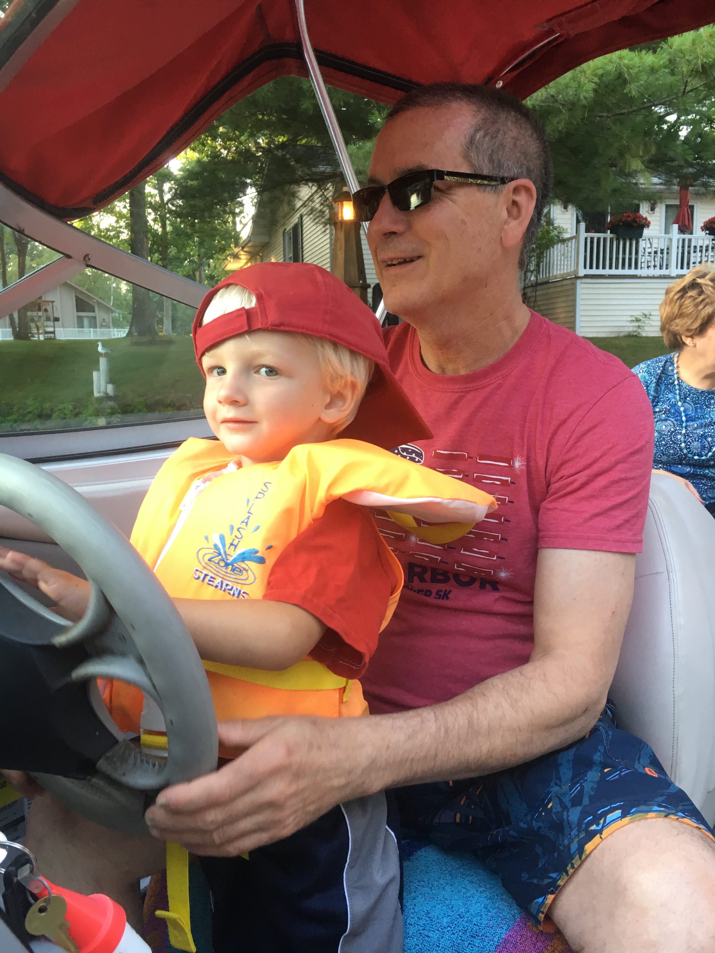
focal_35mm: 29
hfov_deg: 48.2
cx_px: 358
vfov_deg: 61.7
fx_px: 799
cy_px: 476
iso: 40
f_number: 2.2
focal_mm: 4.15
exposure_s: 1/30
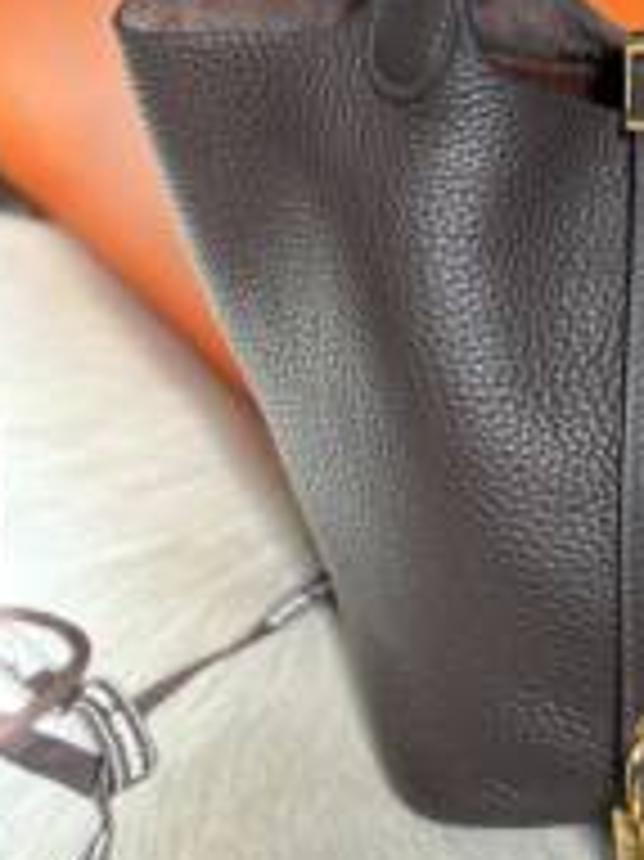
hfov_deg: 13.4
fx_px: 2707
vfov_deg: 18.0
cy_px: 275
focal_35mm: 109
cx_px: 653
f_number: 1.6
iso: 100
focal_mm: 5.96
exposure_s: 1/60
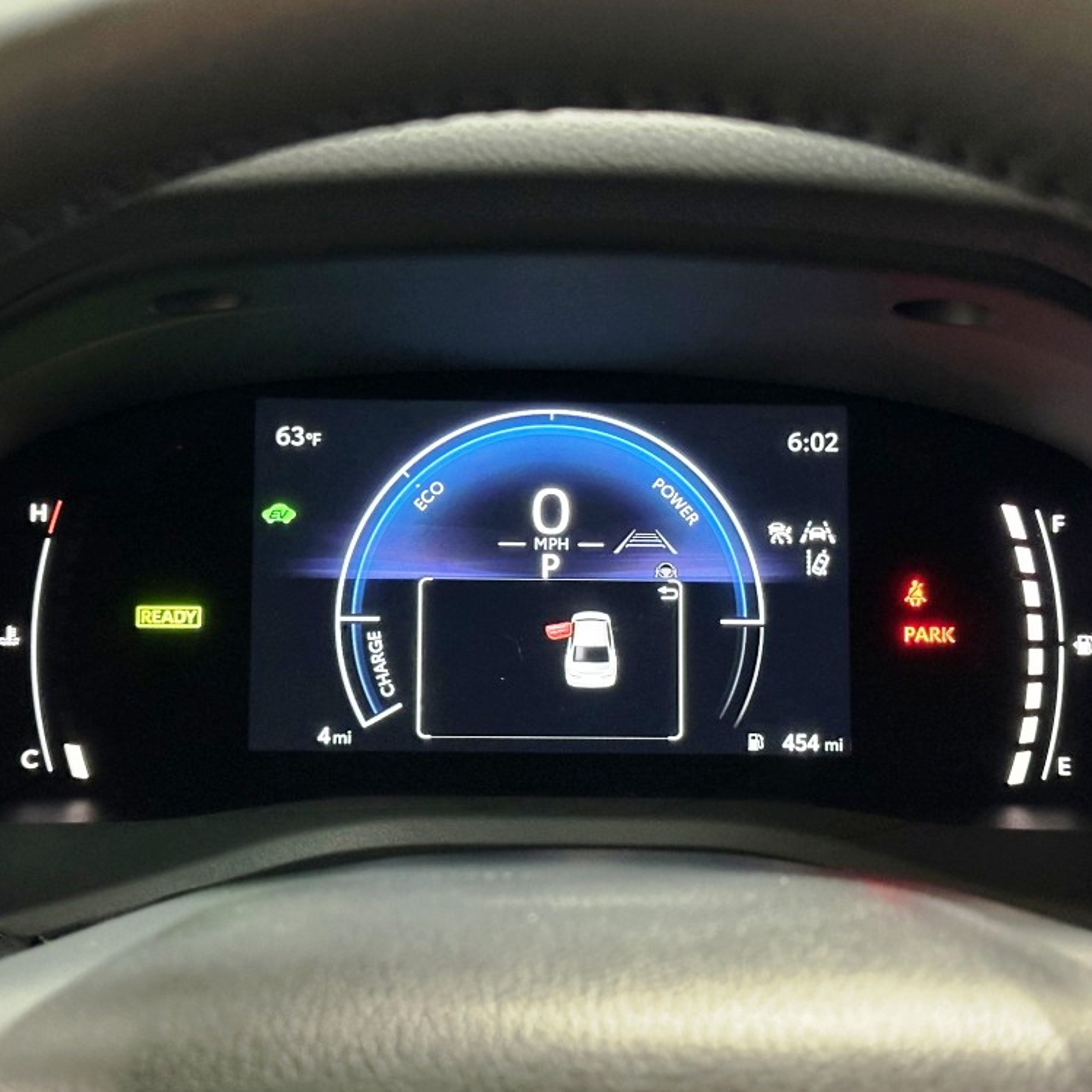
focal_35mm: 58
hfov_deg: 29.5
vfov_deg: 29.6
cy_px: 538
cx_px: 526
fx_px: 2070
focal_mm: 6.86
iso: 640
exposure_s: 1/24
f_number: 1.78
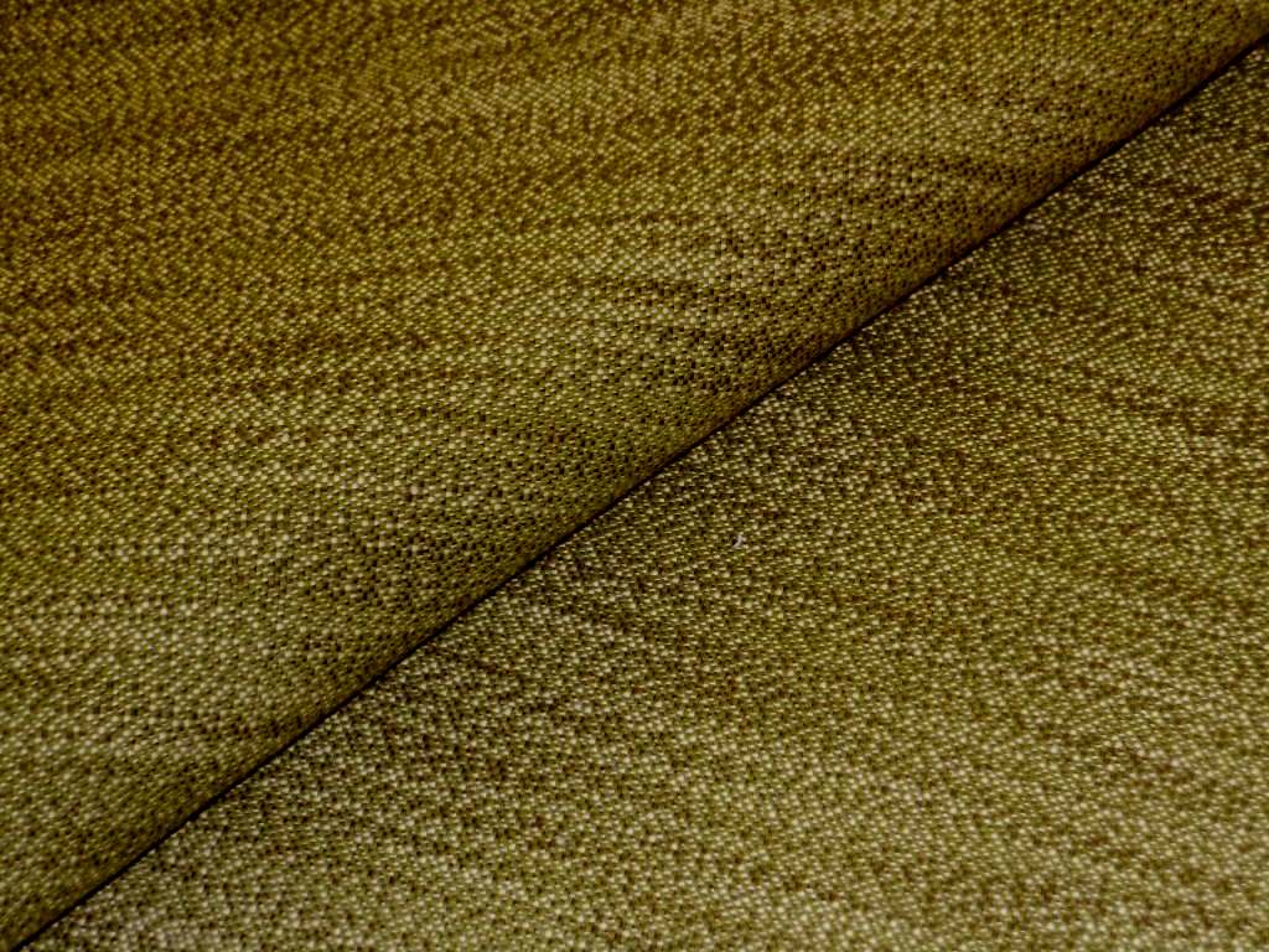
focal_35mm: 74
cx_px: 634
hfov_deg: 26.3
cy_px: 476
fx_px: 2713
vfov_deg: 19.9
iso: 400
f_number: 5.2
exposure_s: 1/40
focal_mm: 13.2
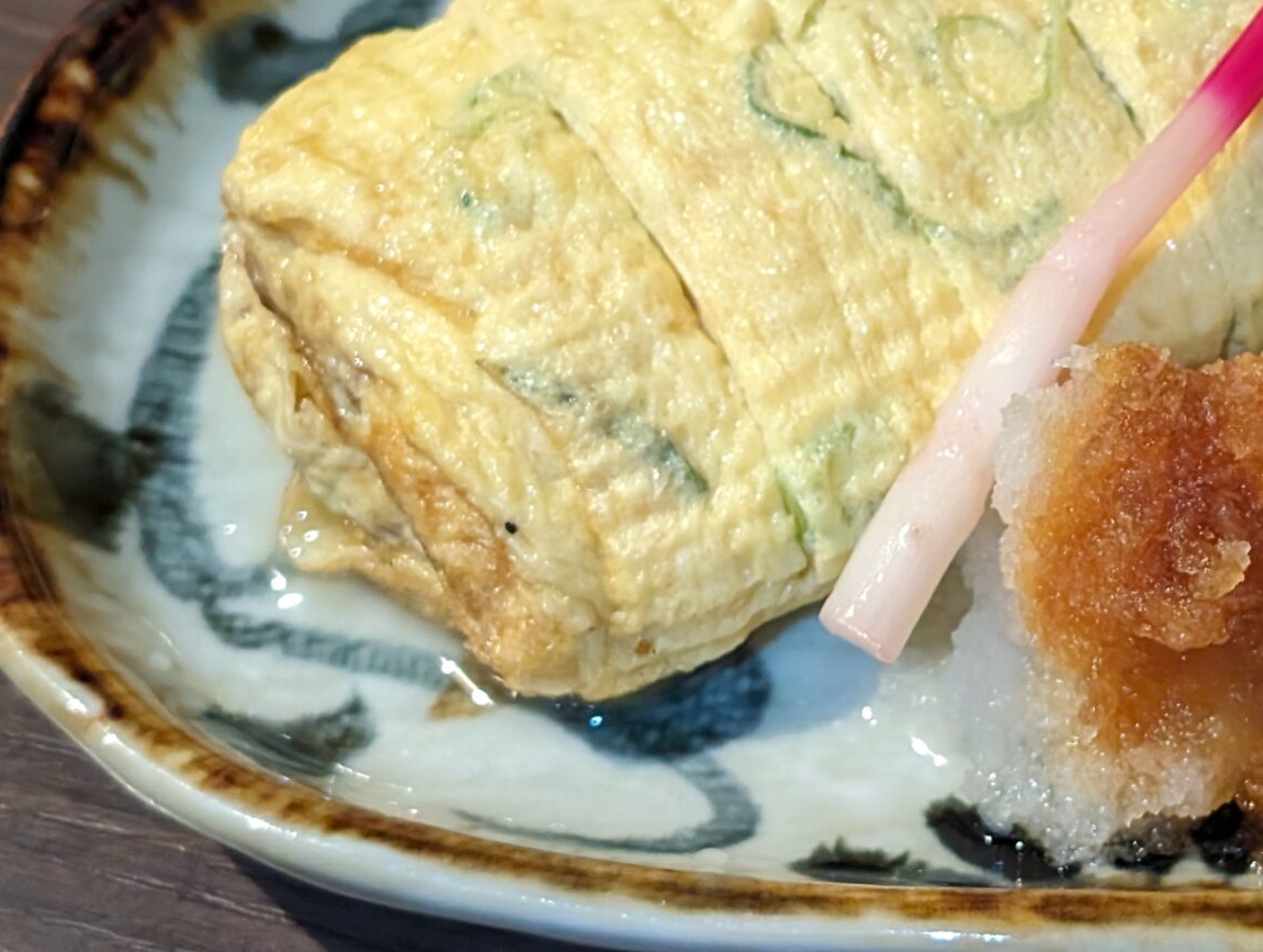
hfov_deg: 17.6
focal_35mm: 109
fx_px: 3983
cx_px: 1232
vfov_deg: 13.6
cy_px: 289
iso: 642
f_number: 1.68
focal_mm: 6.9
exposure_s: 1/43.2
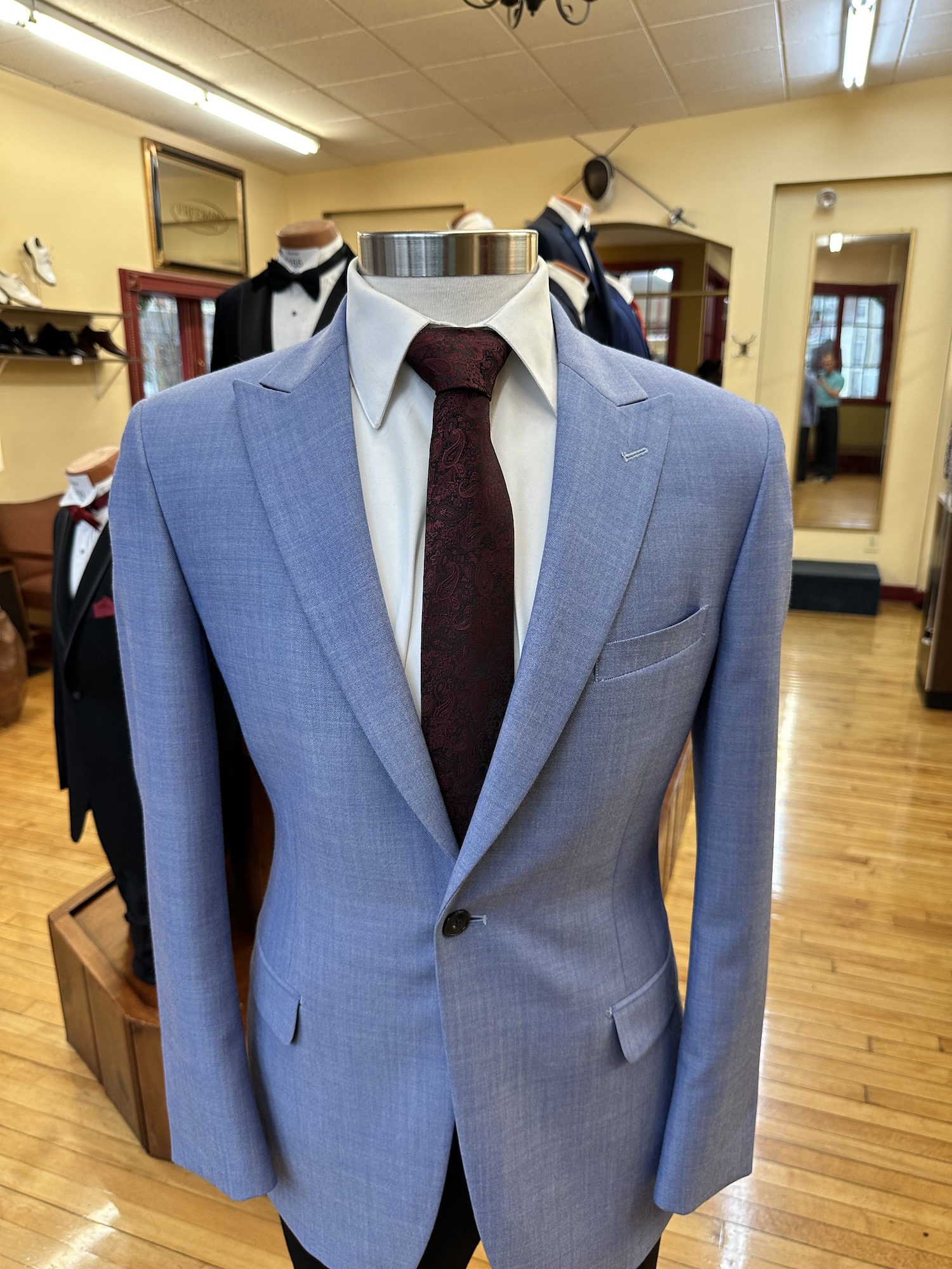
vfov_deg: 71.6
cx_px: 476
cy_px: 634
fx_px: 880
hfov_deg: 56.8
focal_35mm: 24
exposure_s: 1/120
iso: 160
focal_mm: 6.86
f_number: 1.78
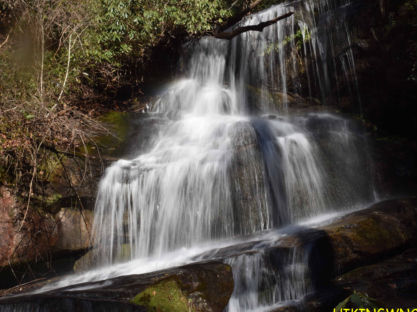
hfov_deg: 35.8
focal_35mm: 54
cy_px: 158
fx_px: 646
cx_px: 211
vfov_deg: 27.2
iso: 100
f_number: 22
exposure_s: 1/10
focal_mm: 29
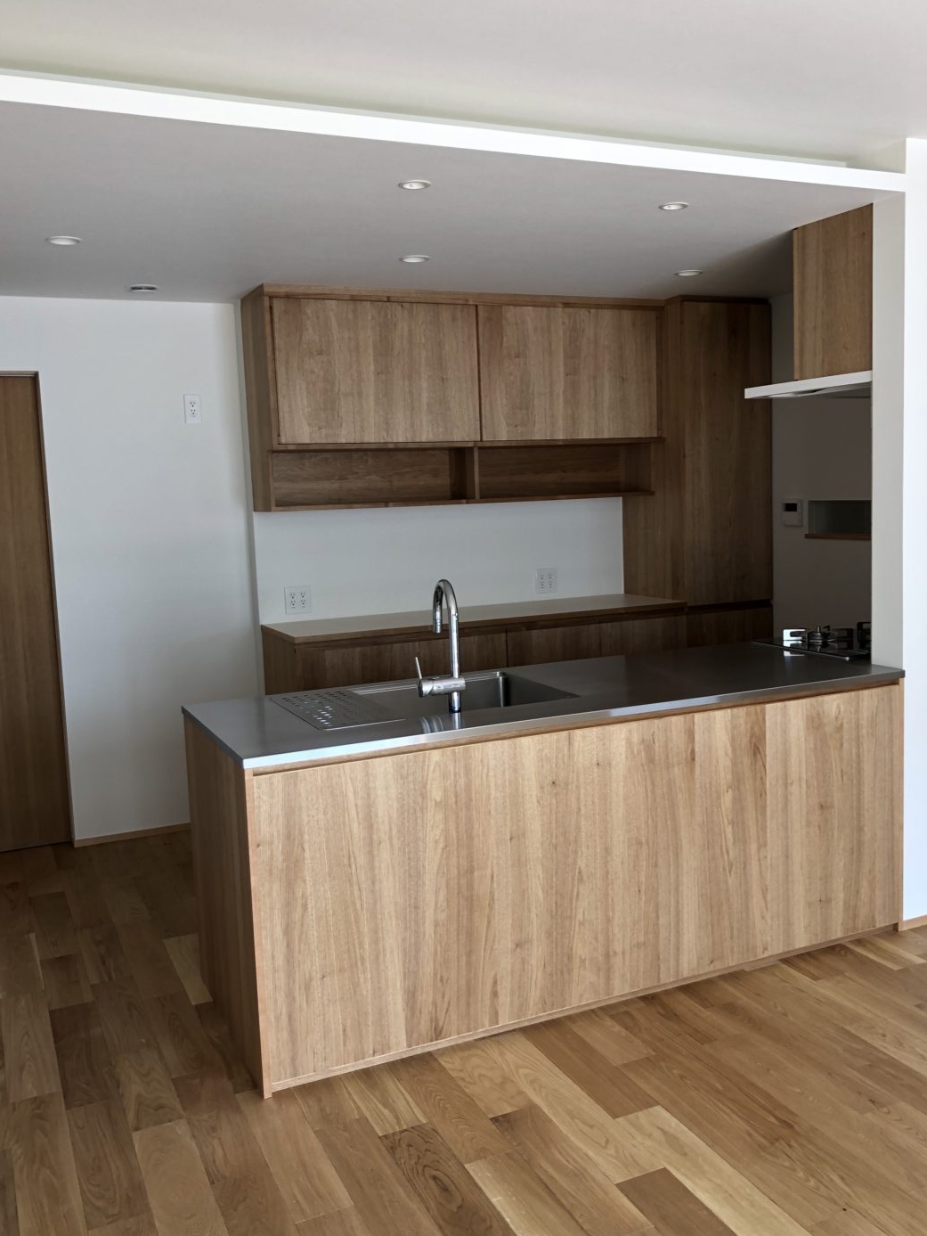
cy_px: 621
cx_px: 472
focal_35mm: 31
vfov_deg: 58.3
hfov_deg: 45.5
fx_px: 1106
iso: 80
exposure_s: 1/120
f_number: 1.8
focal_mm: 3.99
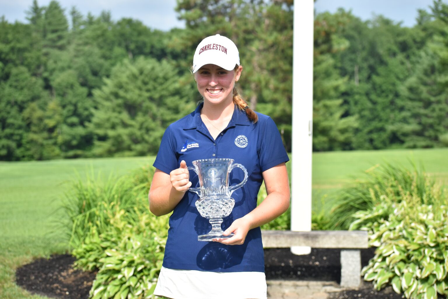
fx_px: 1456
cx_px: 224
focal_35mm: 117
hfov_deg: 17.5
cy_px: 150
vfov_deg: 11.7
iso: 400
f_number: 7.1
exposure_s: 1/2000
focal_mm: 78
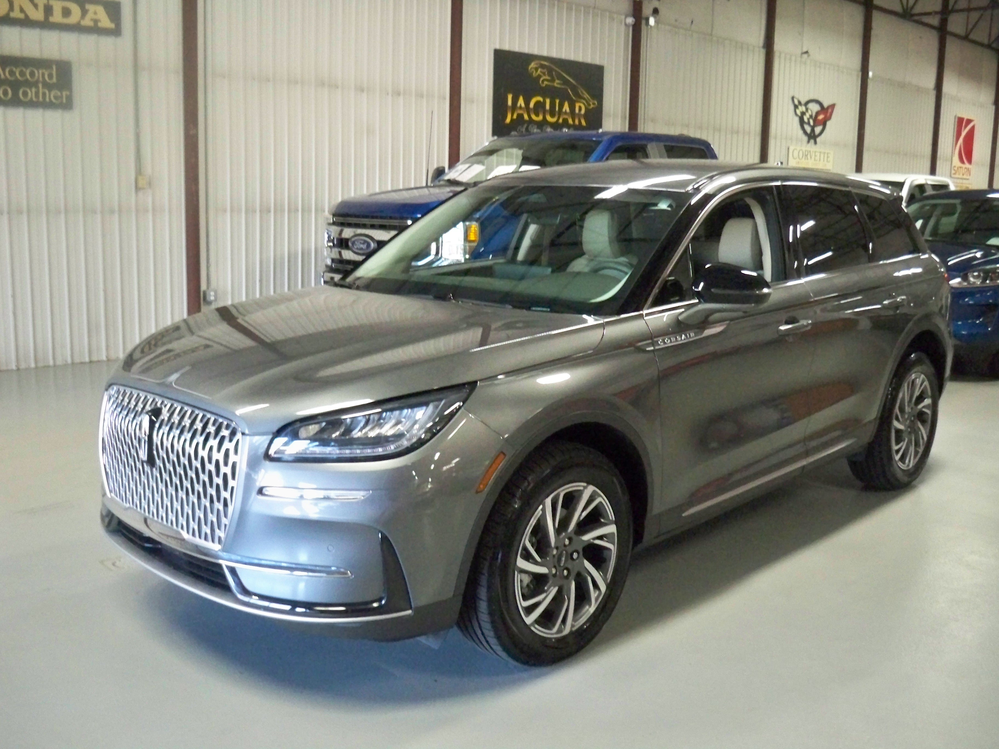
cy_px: 374
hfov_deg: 52.6
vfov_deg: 40.7
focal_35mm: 35
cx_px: 500
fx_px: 1010
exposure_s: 1/60
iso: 800
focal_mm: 6.3
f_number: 3.1
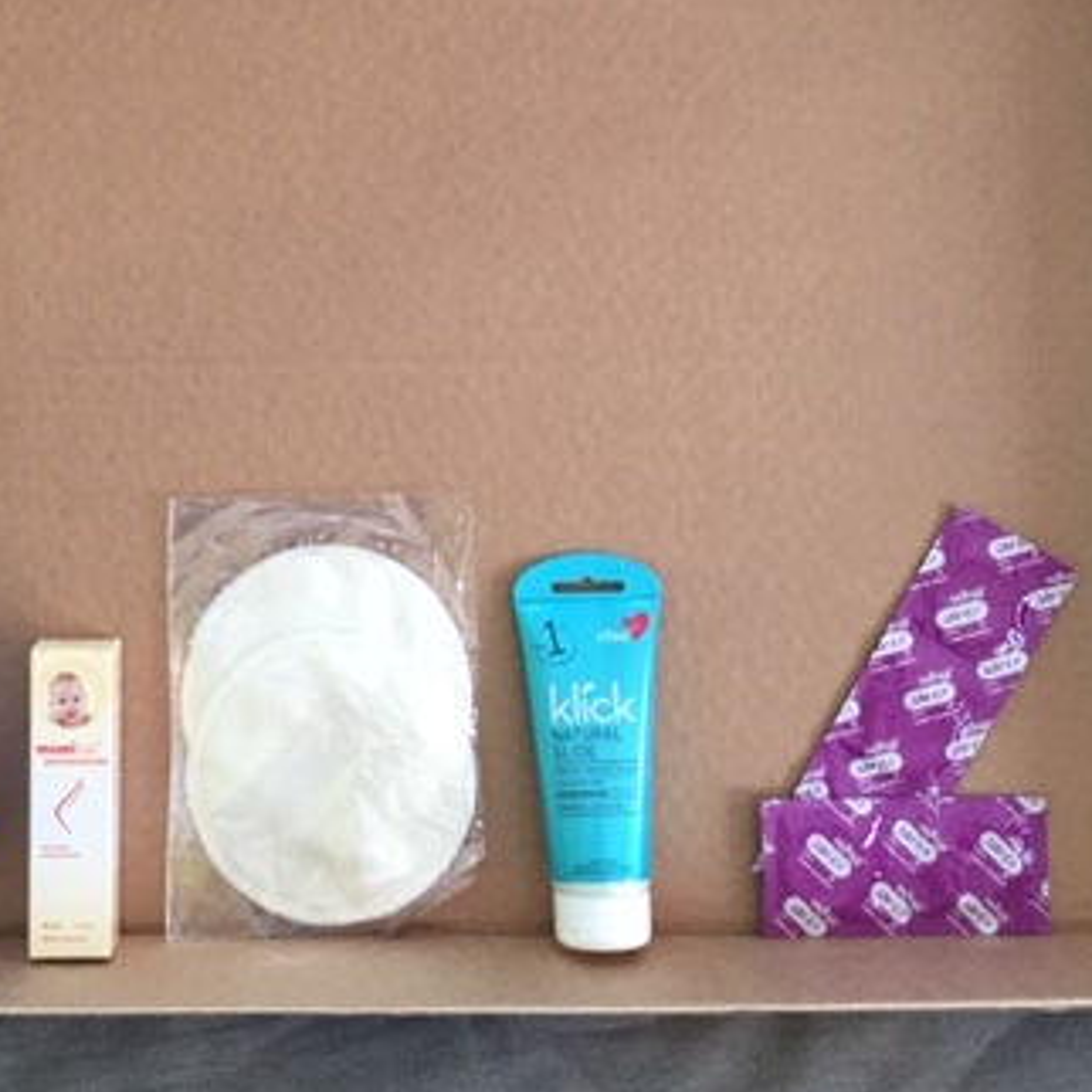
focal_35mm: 51
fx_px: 1820
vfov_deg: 33.1
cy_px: 373
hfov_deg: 33.0
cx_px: 346
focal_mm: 4.15
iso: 160
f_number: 2.2
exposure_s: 1/33
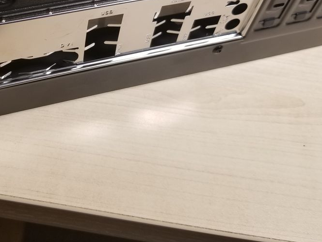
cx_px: 65
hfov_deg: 38.9
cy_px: 45
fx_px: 437
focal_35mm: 47
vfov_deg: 30.1
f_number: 1.7
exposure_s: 1/120
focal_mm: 4.25
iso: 160
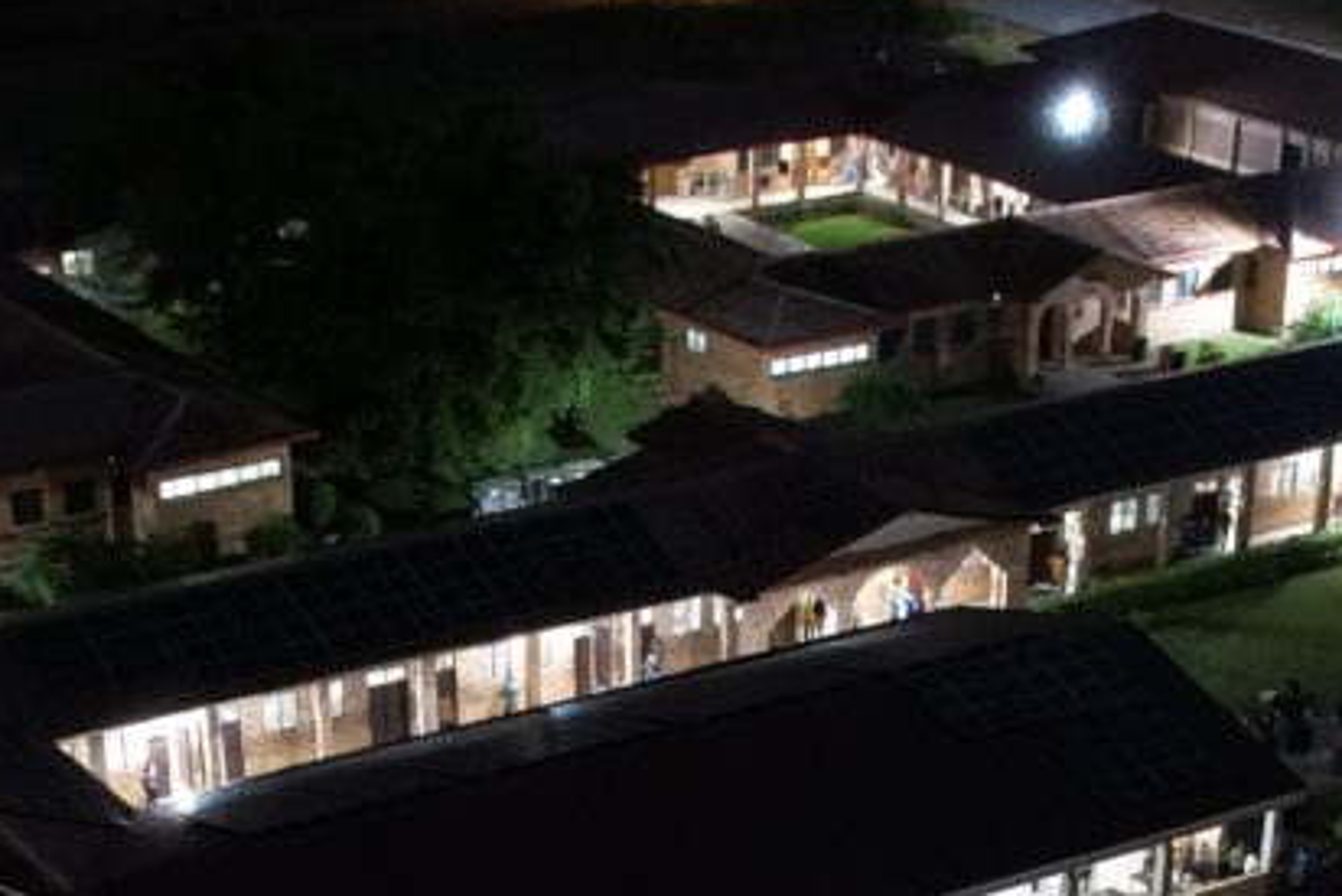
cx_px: 700
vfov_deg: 15.3
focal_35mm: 82
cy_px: 1395
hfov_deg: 24.8
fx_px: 3058
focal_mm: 8.38
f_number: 2.8
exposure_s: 1/4
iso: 1620
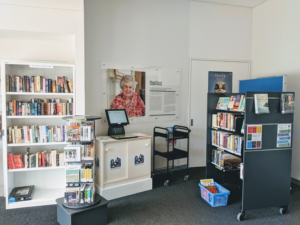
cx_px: 150
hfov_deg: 65.3
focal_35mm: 27
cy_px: 112
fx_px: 234
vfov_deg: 51.4
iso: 58
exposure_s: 1/125
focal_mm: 4.44
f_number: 1.8
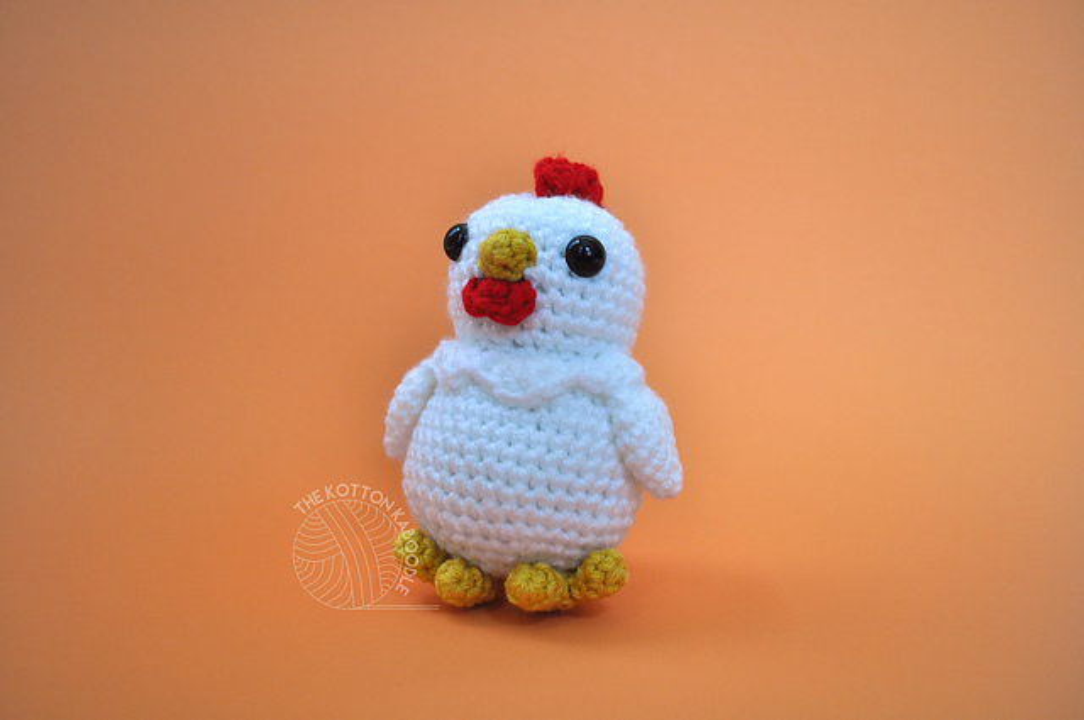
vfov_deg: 36.8
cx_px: 542
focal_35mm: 36
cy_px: 360
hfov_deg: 53.2
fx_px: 1083
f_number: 4
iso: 400
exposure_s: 1/80
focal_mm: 24
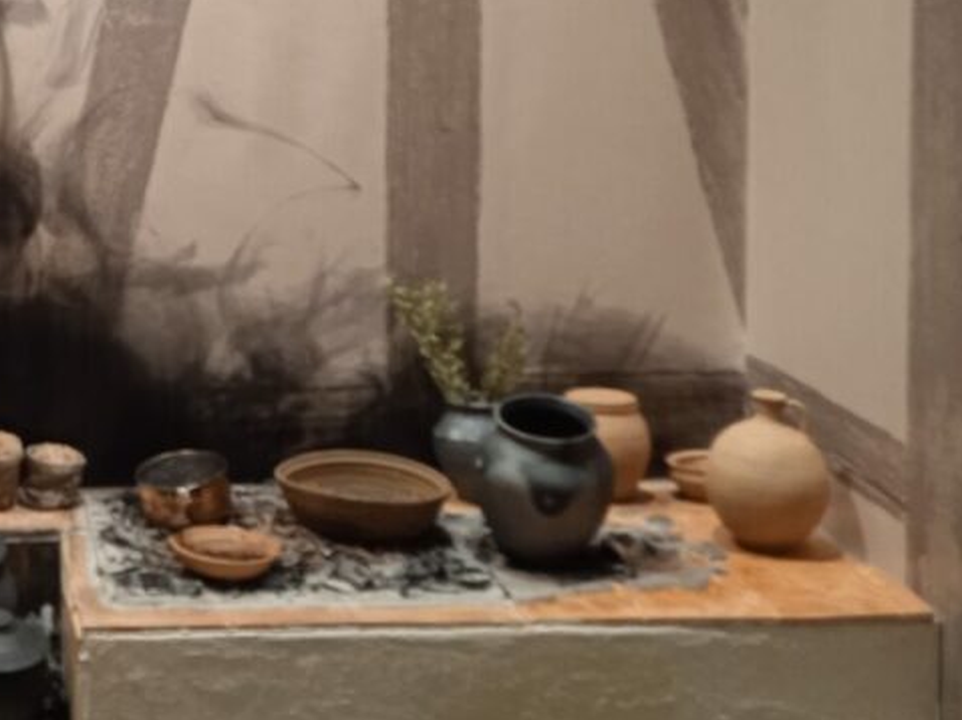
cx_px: -32
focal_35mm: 60
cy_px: 52
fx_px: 1667
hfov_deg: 29.7
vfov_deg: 23.6
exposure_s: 1/25
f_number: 2.2
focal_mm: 3.43
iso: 612
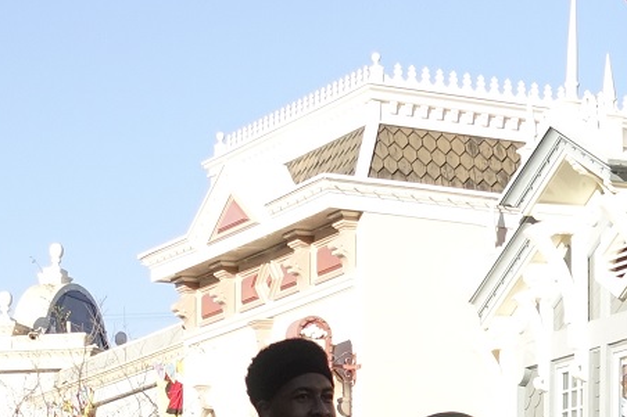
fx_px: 3081
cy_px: 700
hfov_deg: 11.5
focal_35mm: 177
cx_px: 684
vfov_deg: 7.6
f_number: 2.8
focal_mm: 14.7
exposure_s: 1/1600
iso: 250
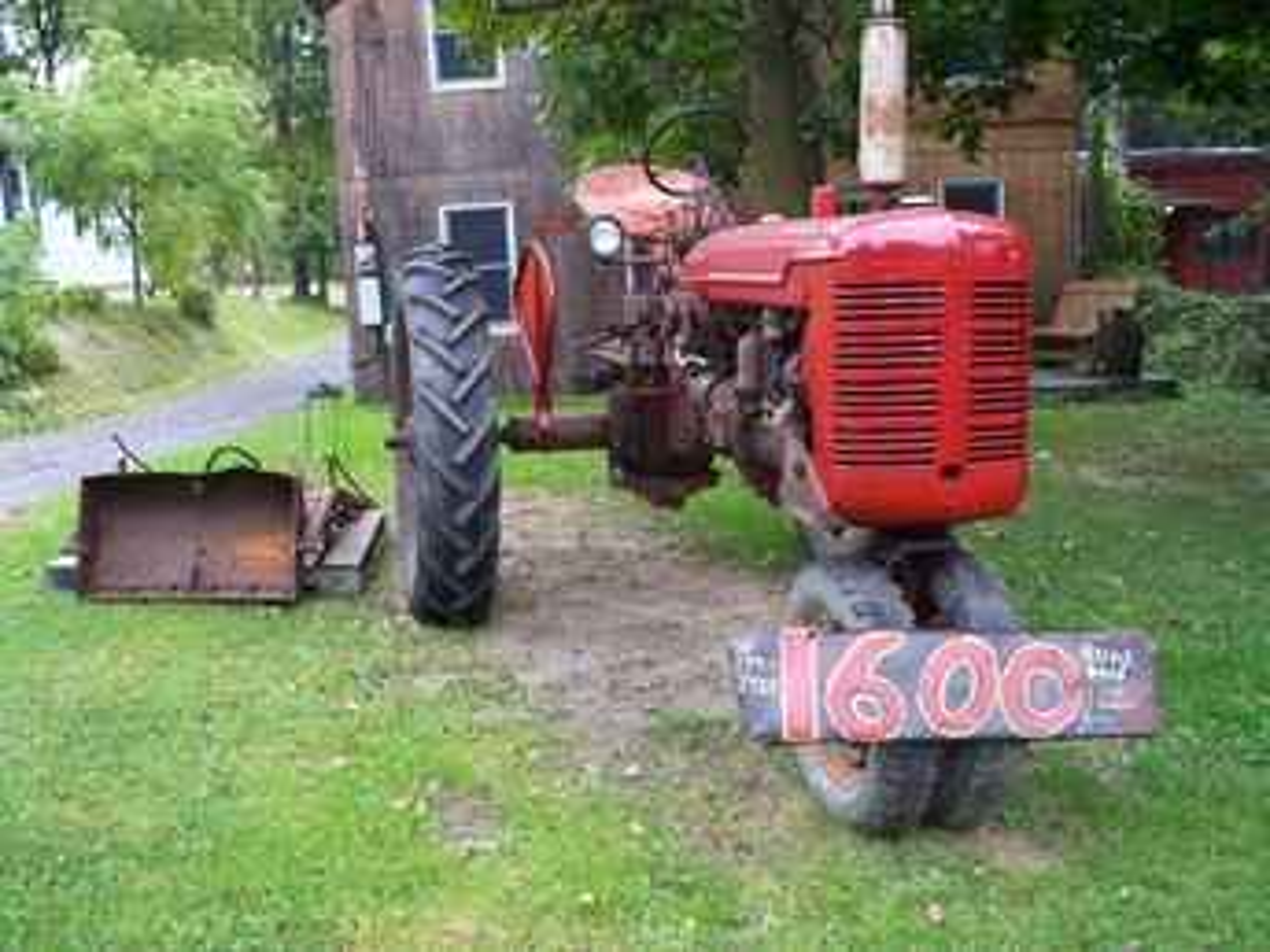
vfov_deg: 39.7
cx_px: 635
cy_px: 476
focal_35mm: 36
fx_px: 1321
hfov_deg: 51.4
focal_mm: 7.54
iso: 160
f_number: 2.8
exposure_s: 1/60
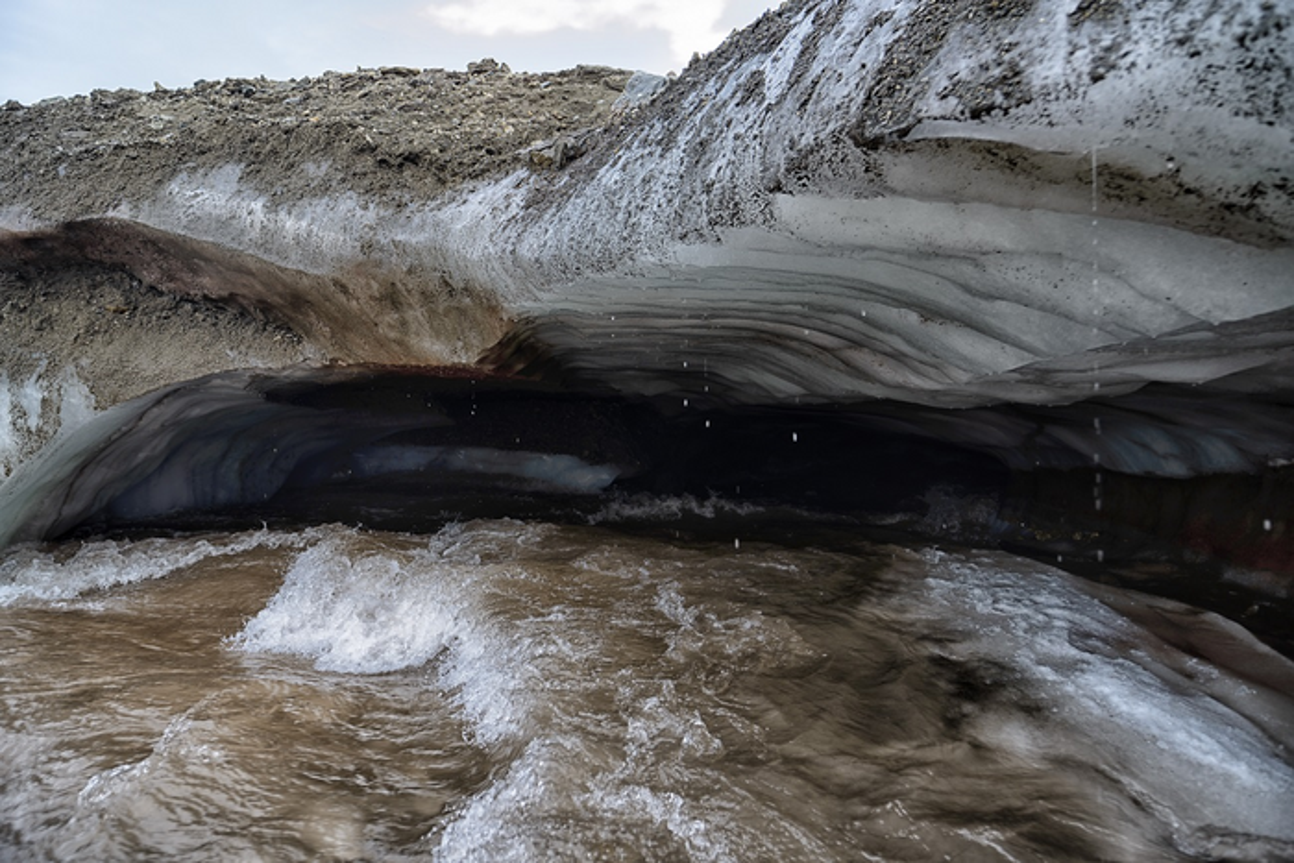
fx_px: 755
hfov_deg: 81.2
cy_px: 432
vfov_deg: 59.5
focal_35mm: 21
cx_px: 647
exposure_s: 1/200
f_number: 5
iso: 100
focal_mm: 21
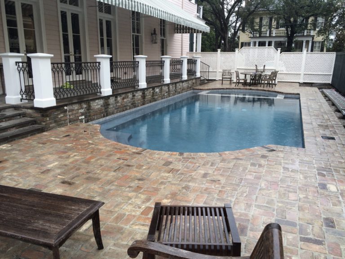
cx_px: 172
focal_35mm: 30
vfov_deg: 46.8
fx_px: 299
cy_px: 130
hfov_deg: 60.0
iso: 32
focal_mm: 4.12
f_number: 2.2
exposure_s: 1/146
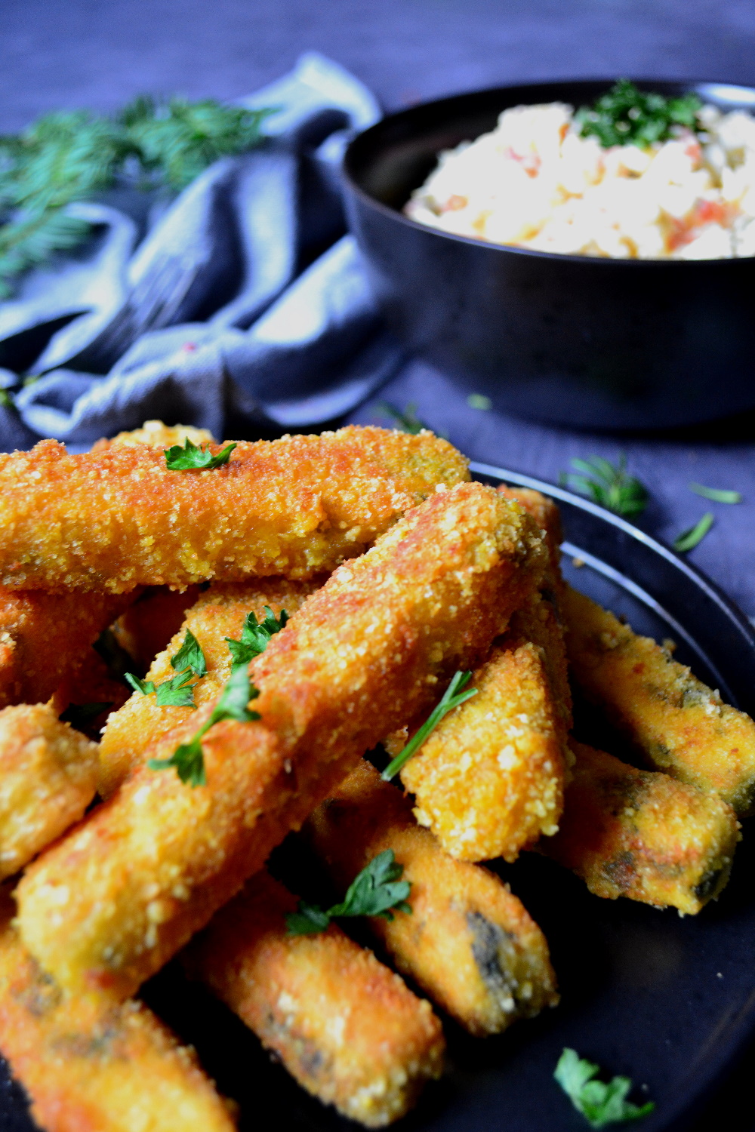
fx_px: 1132
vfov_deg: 53.1
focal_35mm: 36
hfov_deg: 36.9
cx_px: 378
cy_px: 566
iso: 800
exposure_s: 1/13
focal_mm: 24
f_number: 4
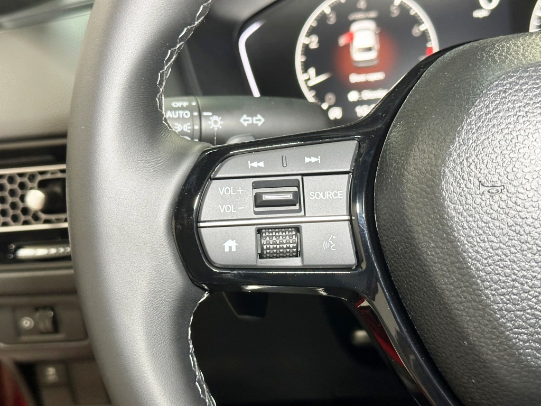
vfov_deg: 30.3
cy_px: 203
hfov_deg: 39.7
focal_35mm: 48
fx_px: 750
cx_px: 270
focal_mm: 6.86
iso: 400
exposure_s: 1/40
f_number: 1.78
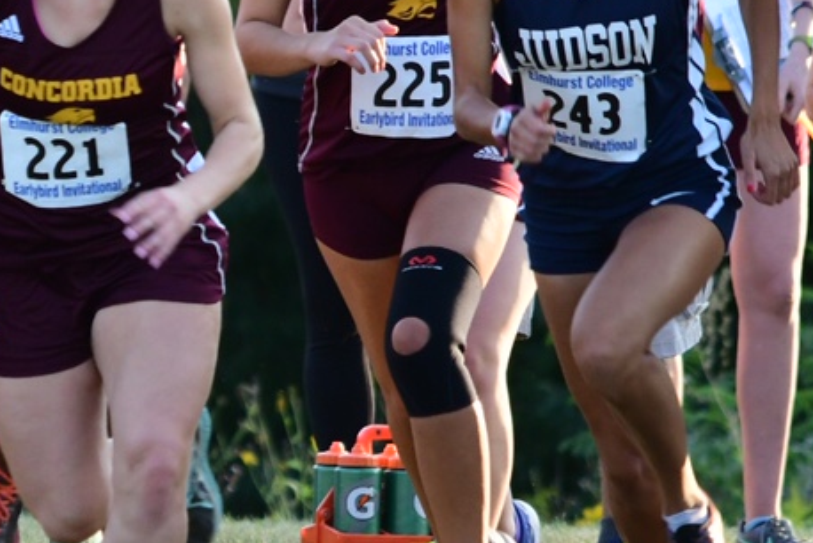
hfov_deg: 1.1
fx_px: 42595
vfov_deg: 0.7
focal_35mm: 1885
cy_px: 80
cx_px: -98
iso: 1250
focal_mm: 450
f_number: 6.3
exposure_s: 1/500
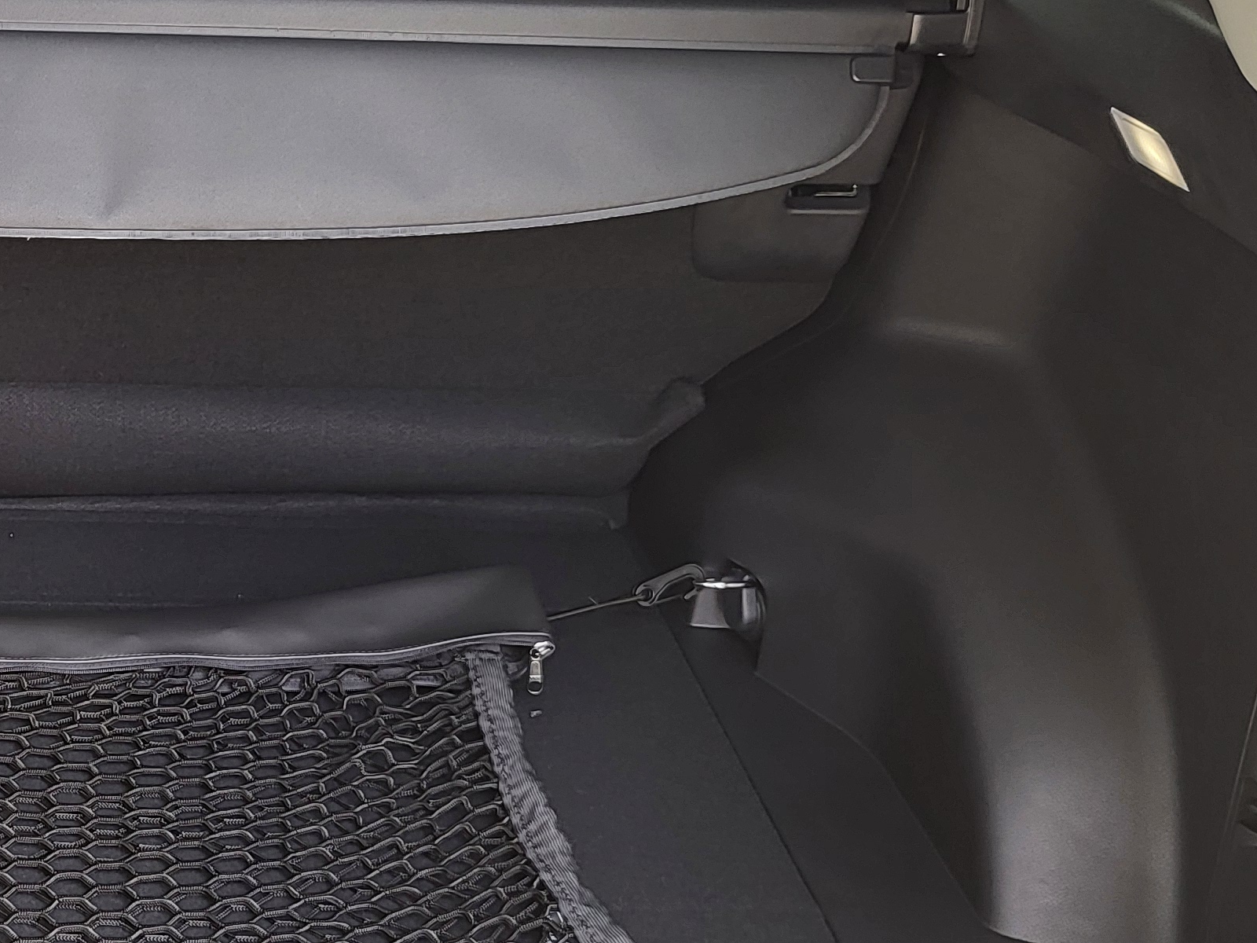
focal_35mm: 65
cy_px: 587
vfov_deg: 22.5
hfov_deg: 28.1
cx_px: 20
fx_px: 2360
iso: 50
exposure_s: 1/120
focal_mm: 5.4
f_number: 1.8
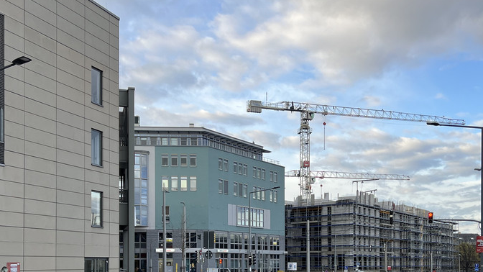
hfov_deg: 45.4
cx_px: 268
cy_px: 255
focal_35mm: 45
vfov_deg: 25.5
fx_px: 576
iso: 50
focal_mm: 5.7
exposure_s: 1/780
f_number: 1.5
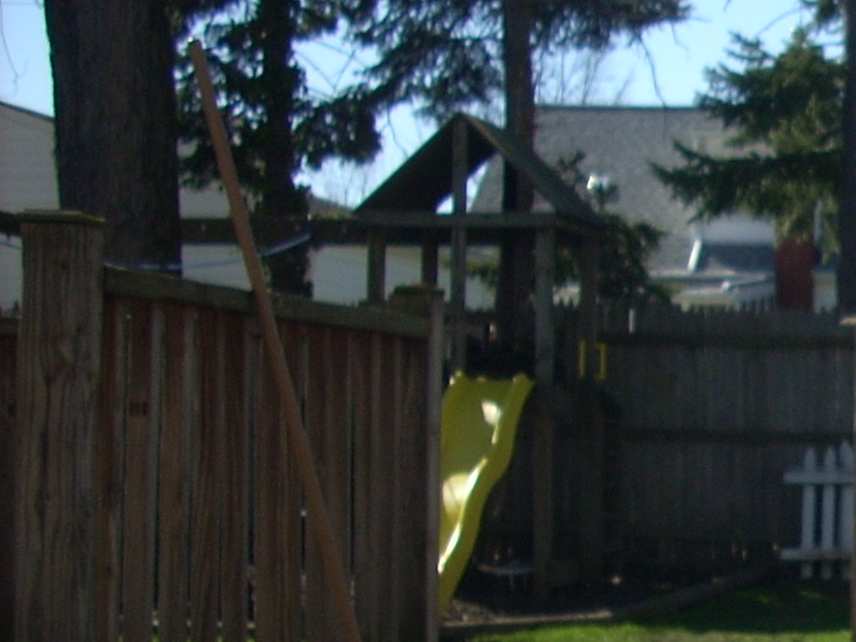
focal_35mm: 107
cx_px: 1233
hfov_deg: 16.9
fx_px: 2646
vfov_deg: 13.8
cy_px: 442
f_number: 5.6
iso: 64
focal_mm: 6.2
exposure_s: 1/220
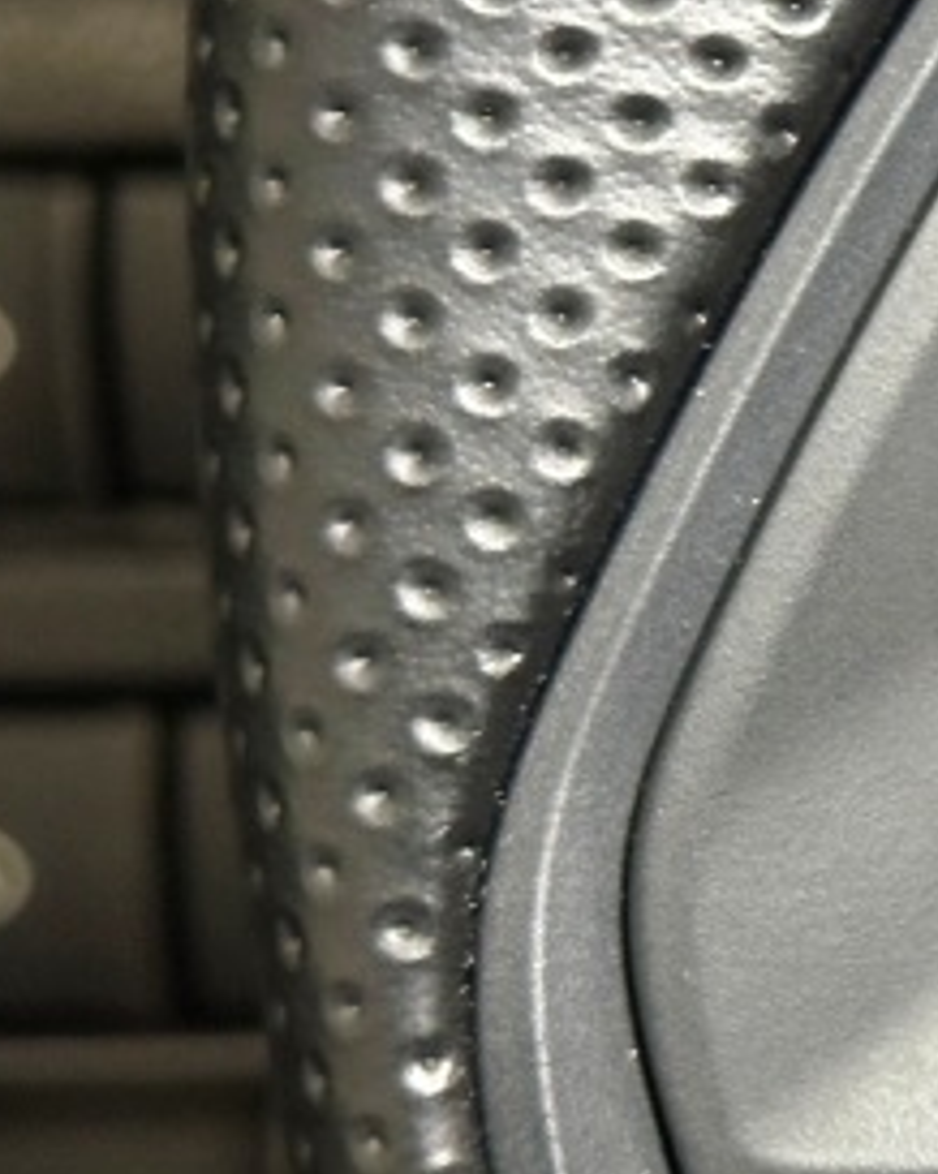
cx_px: 2074
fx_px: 6114
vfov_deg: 10.9
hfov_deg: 8.2
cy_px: 249
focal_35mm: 176
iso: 250
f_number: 1.78
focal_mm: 6.86
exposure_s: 1/40
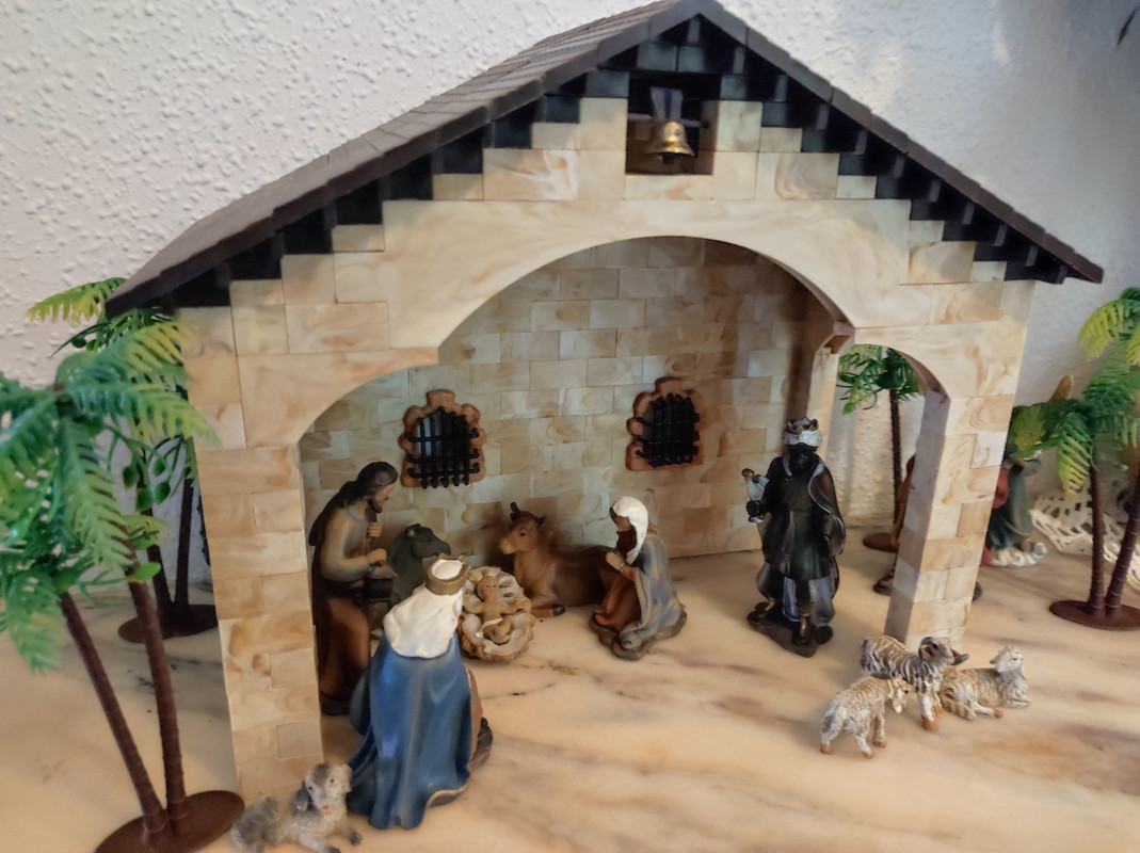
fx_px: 823
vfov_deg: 54.8
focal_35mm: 25
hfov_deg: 69.4
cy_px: 426
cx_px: 570
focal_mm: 4.7
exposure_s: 1/17
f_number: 1.79
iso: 3097
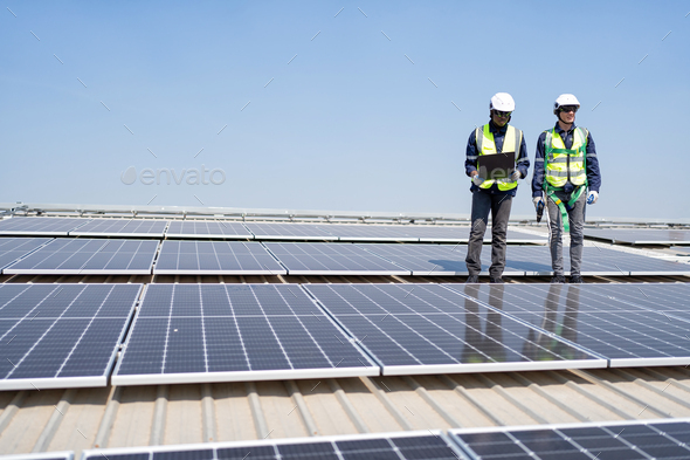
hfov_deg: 54.4
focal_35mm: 35
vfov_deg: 37.8
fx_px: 671
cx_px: 345
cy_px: 230
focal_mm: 35
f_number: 1.4
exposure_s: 1/8000
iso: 100
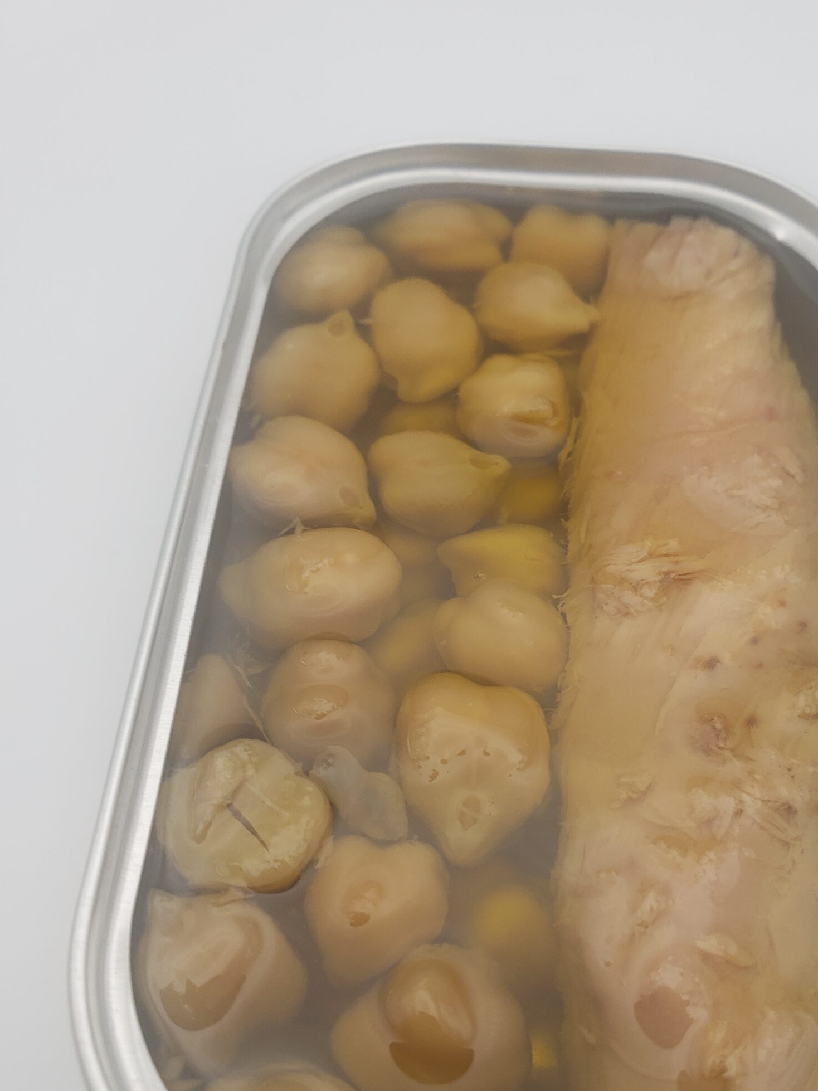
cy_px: 676
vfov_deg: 53.4
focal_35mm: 34
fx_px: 1071
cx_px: 525
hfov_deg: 41.4
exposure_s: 1/160
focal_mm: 4.3
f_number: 2.4
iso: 50
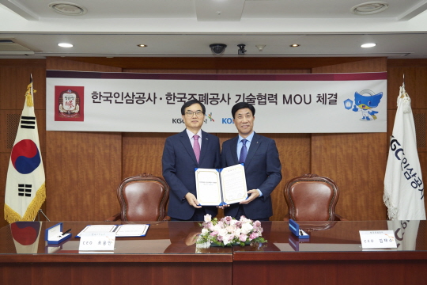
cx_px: 214
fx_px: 368
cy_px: 142
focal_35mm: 31
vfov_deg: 42.3
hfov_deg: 60.3
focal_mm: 31
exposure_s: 1/160
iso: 1600
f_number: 4.5
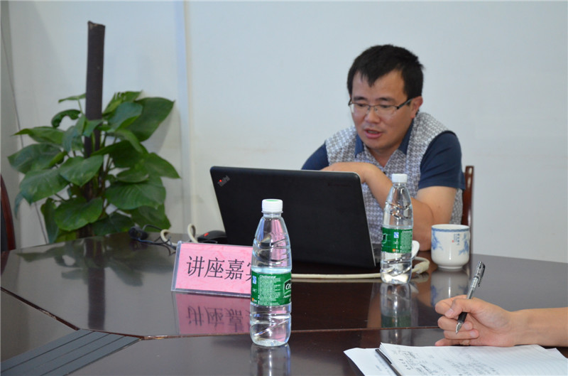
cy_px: 188
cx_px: 284
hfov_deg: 33.5
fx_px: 944
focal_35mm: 60
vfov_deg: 22.5
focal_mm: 40
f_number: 4.5
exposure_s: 1/60
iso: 1600
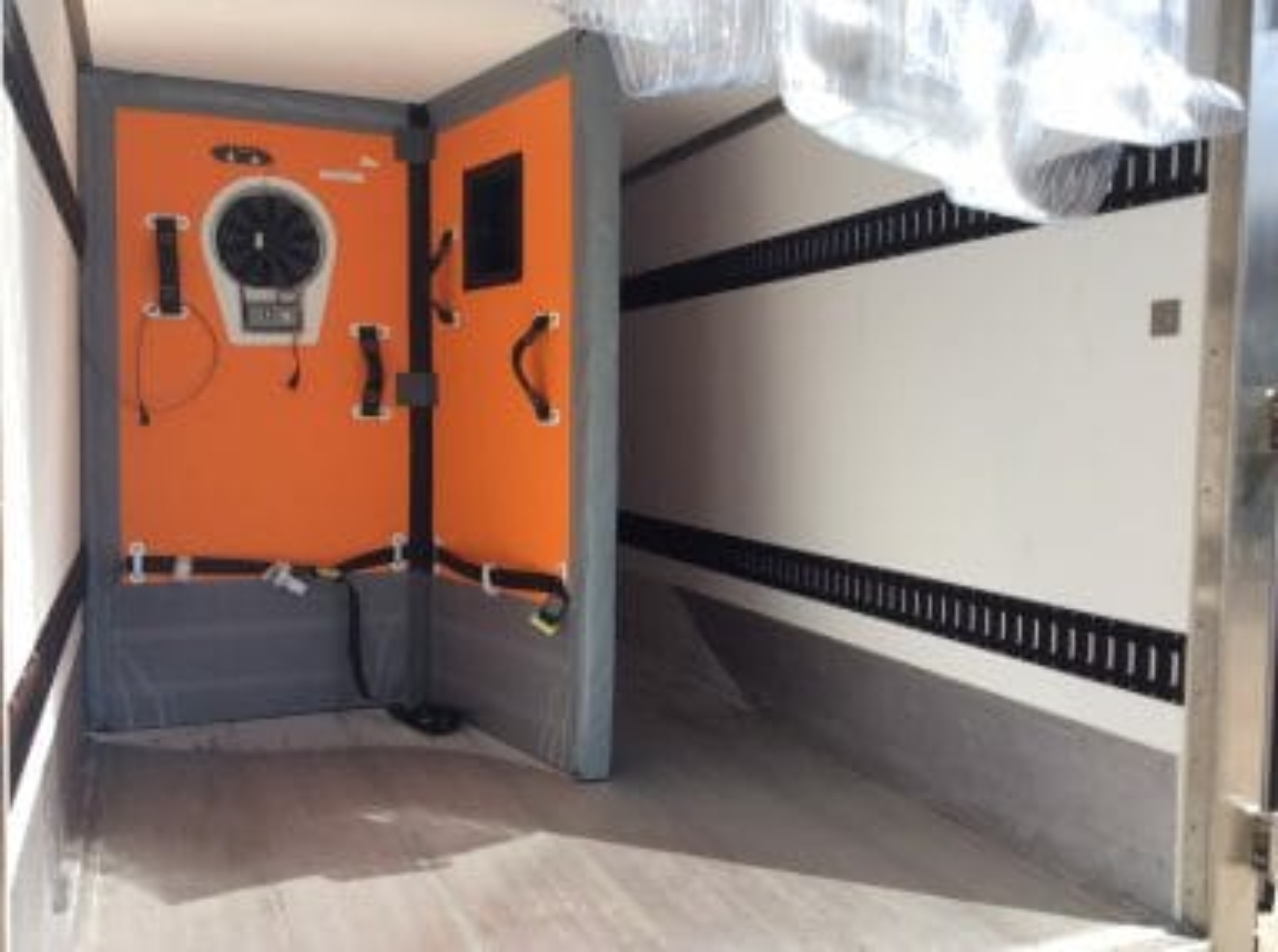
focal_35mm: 32
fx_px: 1178
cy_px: 476
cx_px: 639
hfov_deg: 56.9
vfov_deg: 44.0
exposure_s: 1/894
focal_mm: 3.3
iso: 32
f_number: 2.4
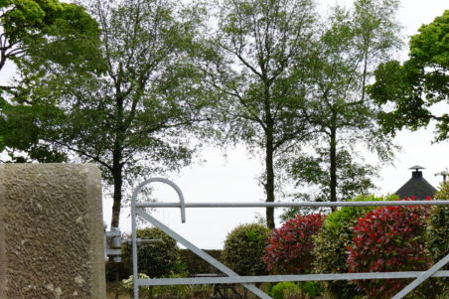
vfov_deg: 13.2
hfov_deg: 19.3
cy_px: 294
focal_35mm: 102
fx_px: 1272
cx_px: 484
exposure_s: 1/100
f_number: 8
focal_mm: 30
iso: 100
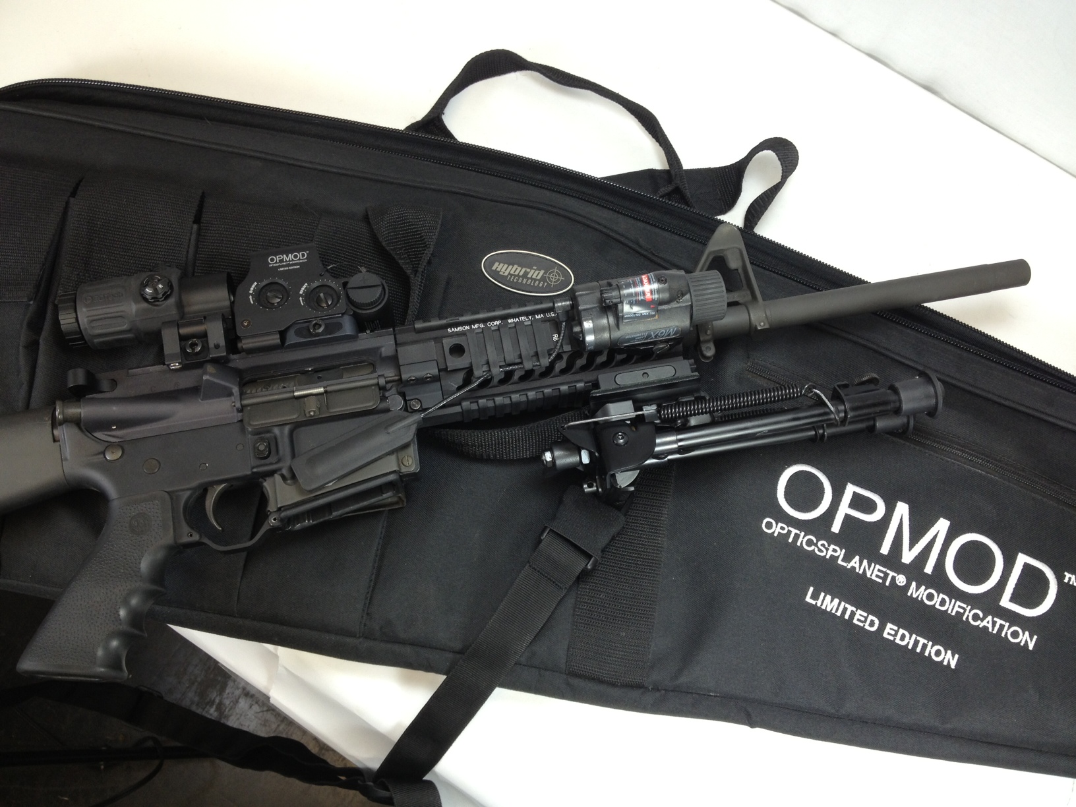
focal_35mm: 35
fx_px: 1088
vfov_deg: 40.7
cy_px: 404
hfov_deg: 52.6
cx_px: 538
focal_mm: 4.28
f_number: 2.4
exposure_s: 1/60
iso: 50
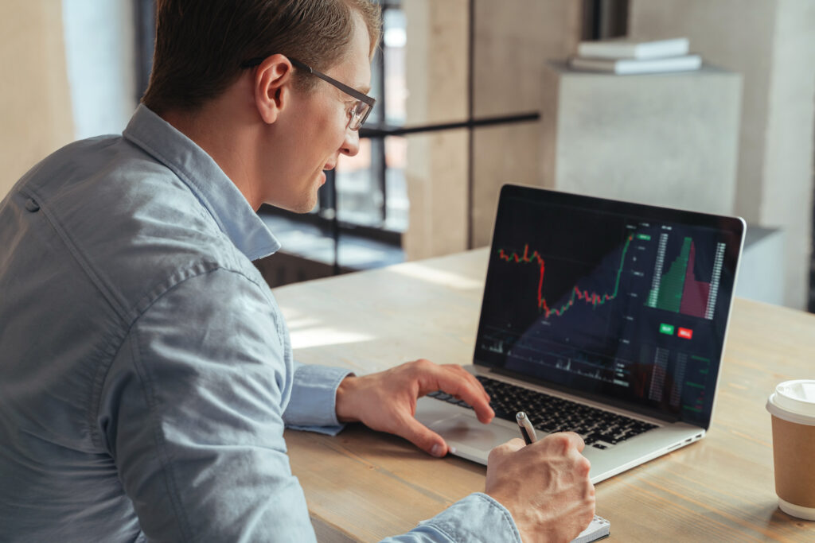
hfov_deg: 33.4
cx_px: 408
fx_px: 1358
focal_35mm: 60
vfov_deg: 22.6
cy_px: 272
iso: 250
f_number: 5
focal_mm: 60
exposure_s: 1/125
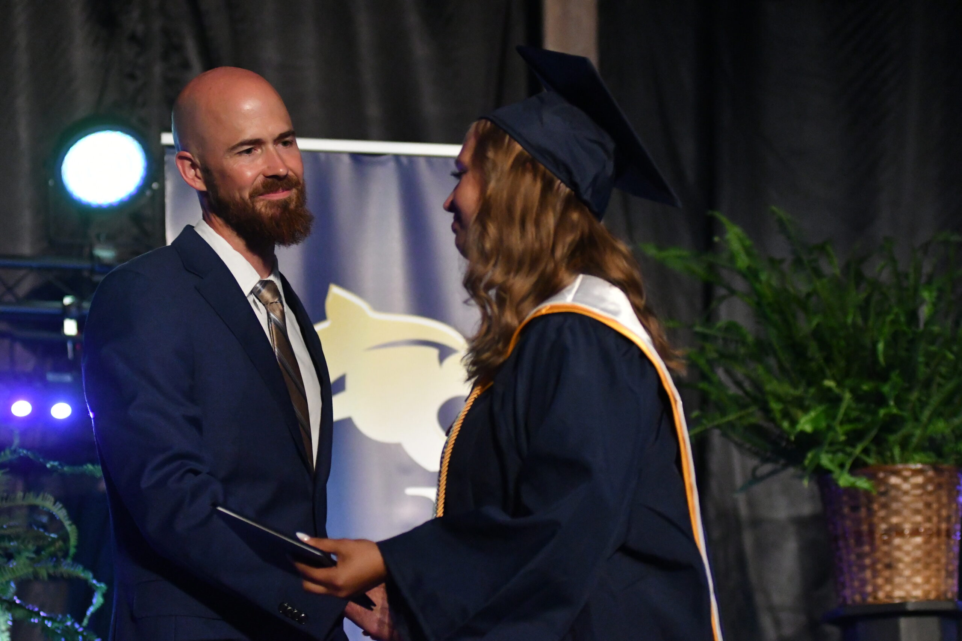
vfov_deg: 11.4
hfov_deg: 17.1
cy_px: 320
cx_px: 481
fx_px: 3207
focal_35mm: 120
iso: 7200
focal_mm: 80
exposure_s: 1/640
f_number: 2.8
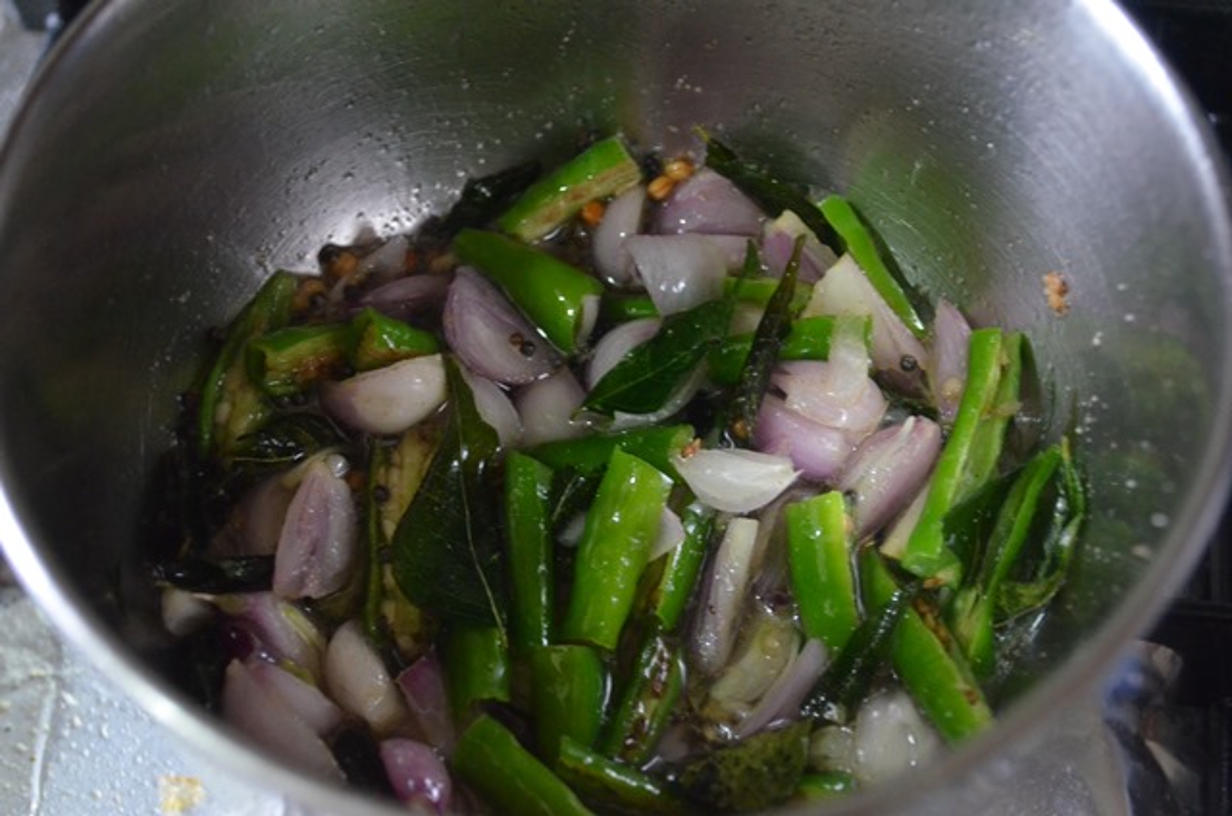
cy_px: 408
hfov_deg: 36.9
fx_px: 1844
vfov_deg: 25.0
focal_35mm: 54
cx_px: 616
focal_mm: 36
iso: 3200
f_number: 5
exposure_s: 1/25
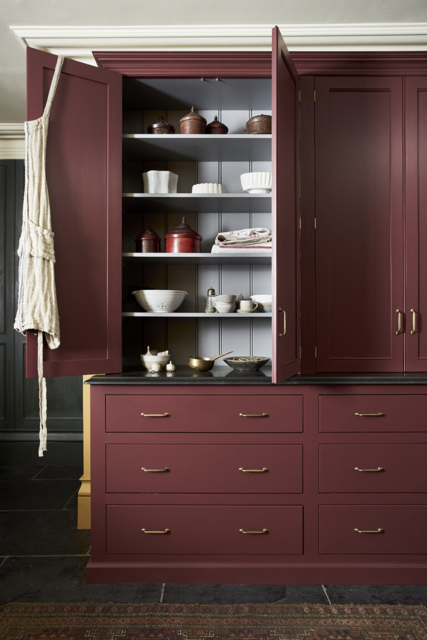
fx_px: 480
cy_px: 320
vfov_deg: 67.4
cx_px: 214
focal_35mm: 27
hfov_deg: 48.0
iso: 200
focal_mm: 27
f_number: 8
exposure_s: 1
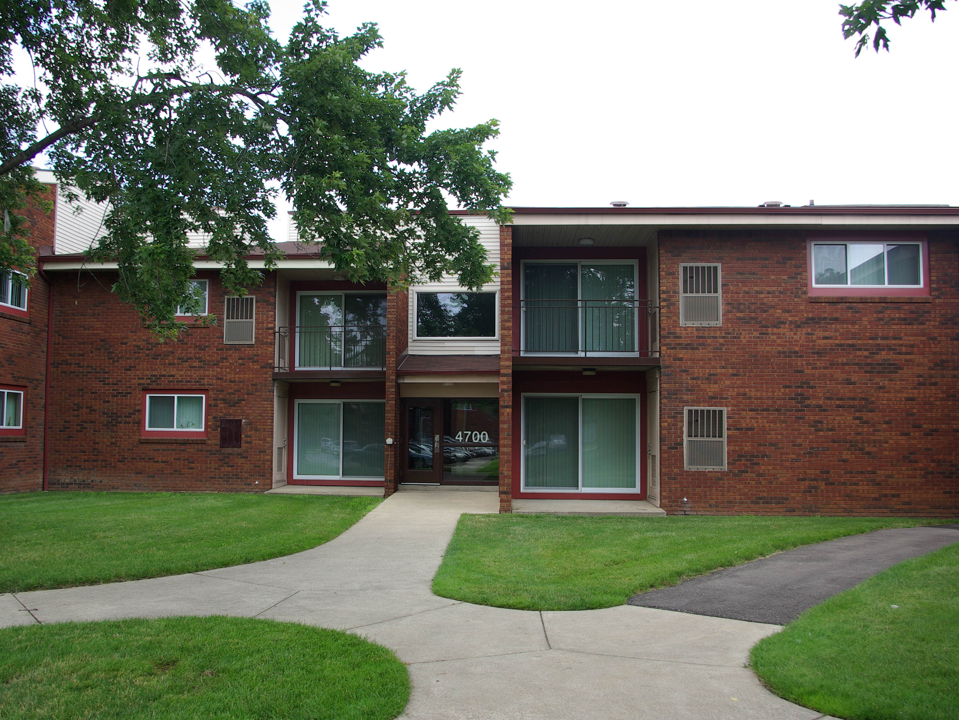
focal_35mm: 33
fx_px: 914
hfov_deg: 55.3
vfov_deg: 42.9
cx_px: 434
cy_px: 365
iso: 100
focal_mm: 20
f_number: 5.6
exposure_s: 1/90
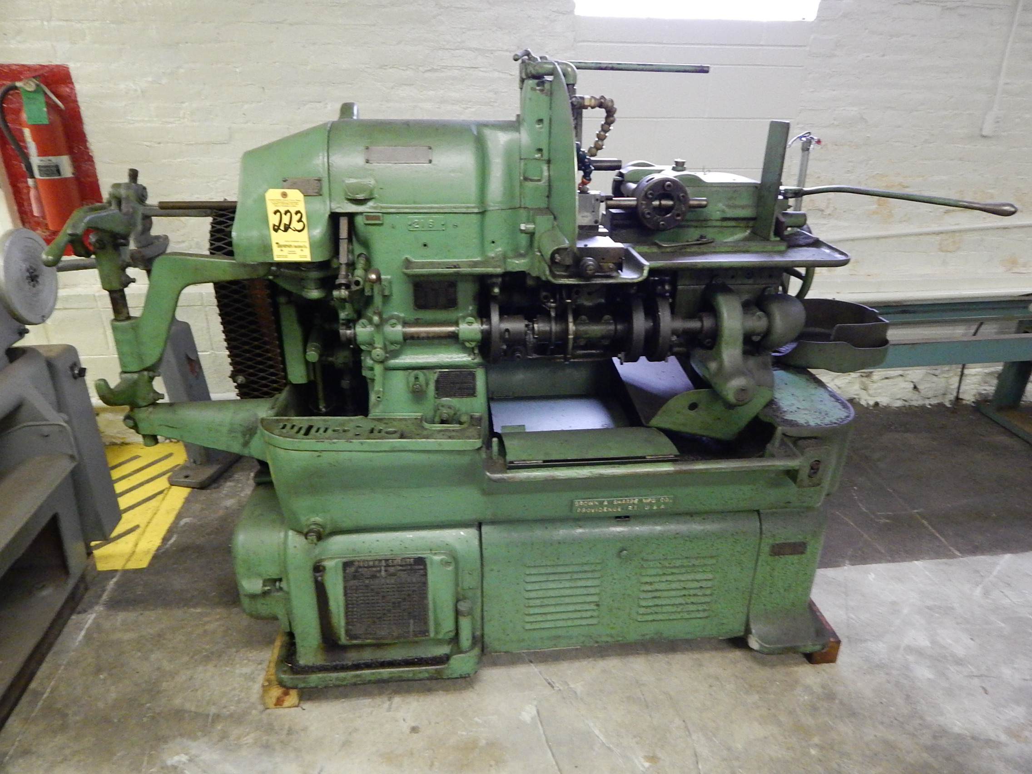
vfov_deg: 58.9
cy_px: 387
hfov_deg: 73.9
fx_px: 686
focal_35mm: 23
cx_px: 516
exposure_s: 1/6
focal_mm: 4
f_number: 3
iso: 200
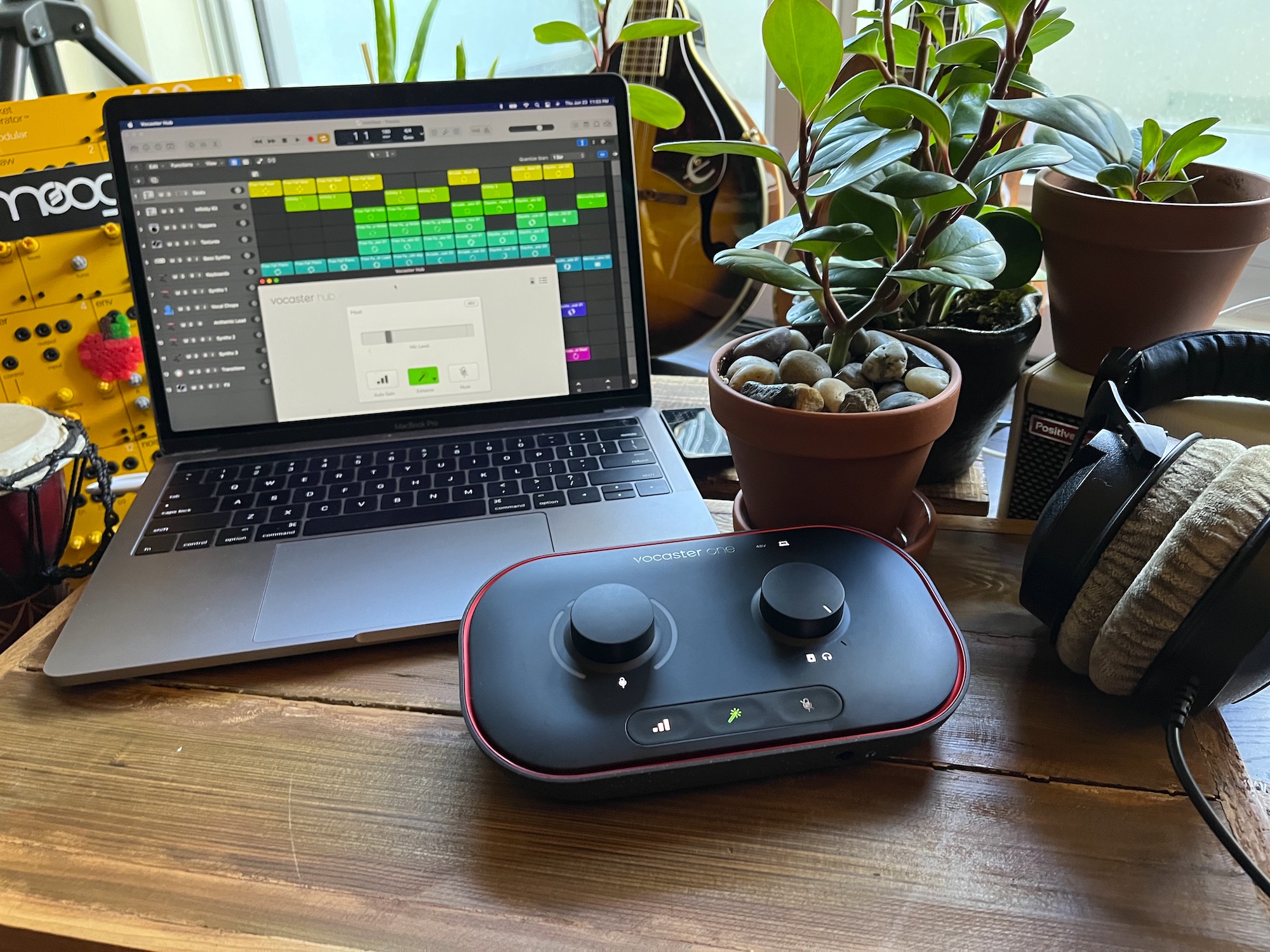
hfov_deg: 67.3
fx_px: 954
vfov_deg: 53.1
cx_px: 635
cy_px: 476
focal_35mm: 26
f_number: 1.6
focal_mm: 5.1
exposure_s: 1/40
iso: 400
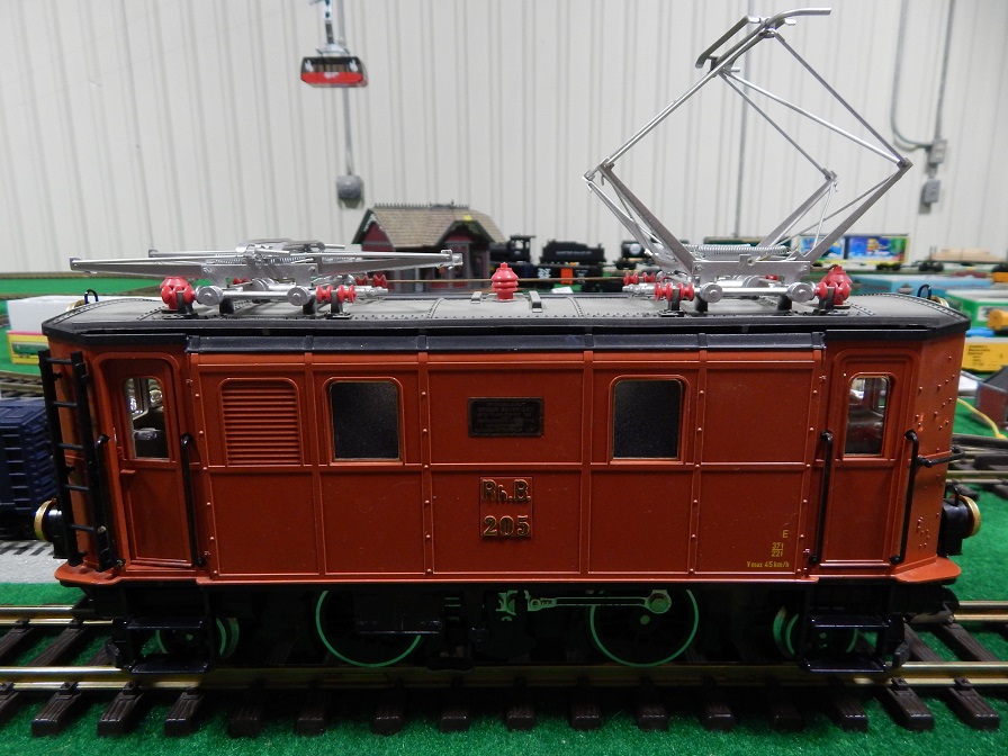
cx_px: 504
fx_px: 670
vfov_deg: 58.9
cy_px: 378
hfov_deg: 73.9
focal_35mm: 23
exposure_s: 1/20
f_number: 3
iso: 400
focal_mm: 4
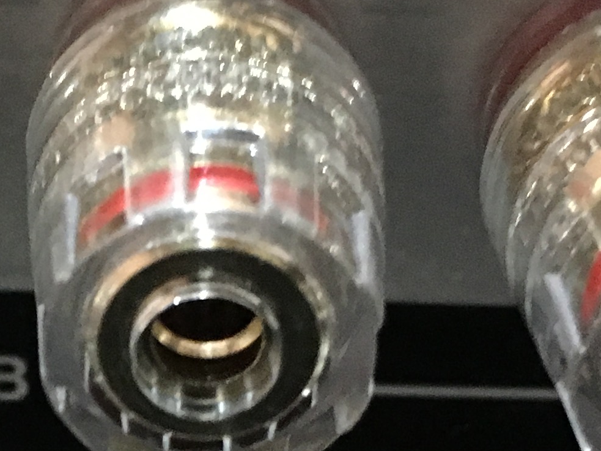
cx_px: 29
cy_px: 464
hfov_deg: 16.3
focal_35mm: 119
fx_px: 2066
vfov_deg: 12.3
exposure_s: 1/15
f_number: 2.2
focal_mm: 4.15
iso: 500
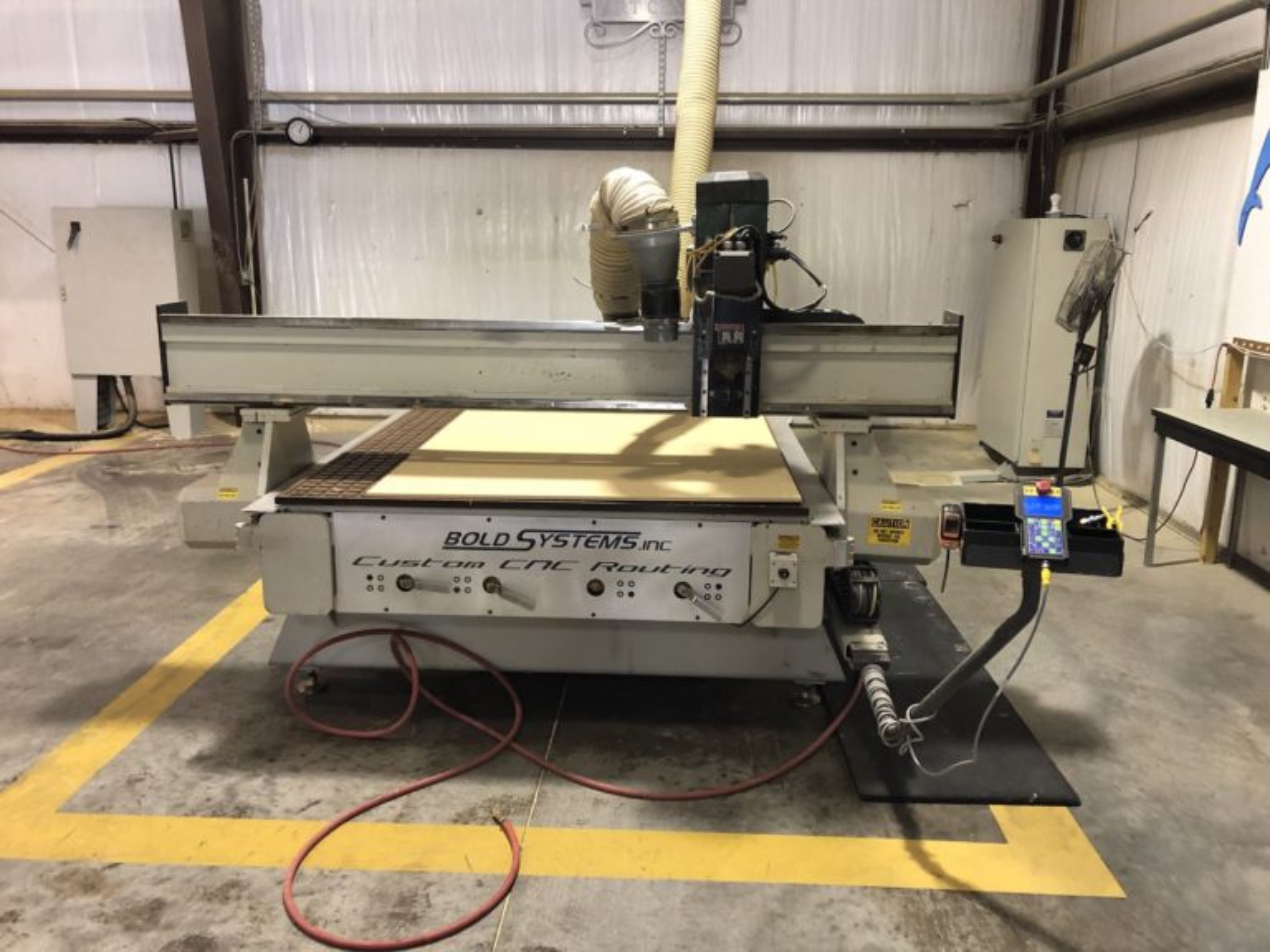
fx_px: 1027
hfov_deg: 63.4
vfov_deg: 49.7
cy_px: 476
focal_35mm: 28
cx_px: 635
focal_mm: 3.99
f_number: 1.8
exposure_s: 1/15
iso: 64
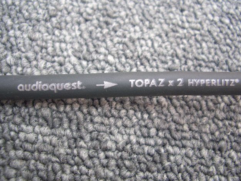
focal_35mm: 36
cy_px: 91
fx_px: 251
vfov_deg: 39.7
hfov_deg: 51.3
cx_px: 123
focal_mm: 5.8
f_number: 2.6
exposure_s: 1/10
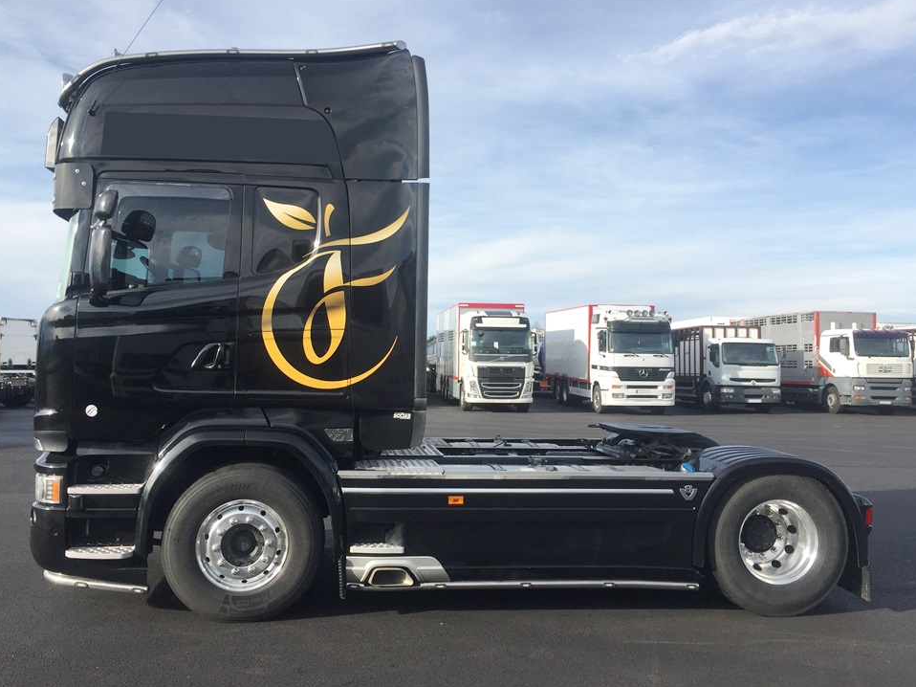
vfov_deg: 45.4
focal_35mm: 31
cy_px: 330
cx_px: 439
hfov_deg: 58.3
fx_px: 820
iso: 32
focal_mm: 4.15
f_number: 2.2
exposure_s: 1/1130
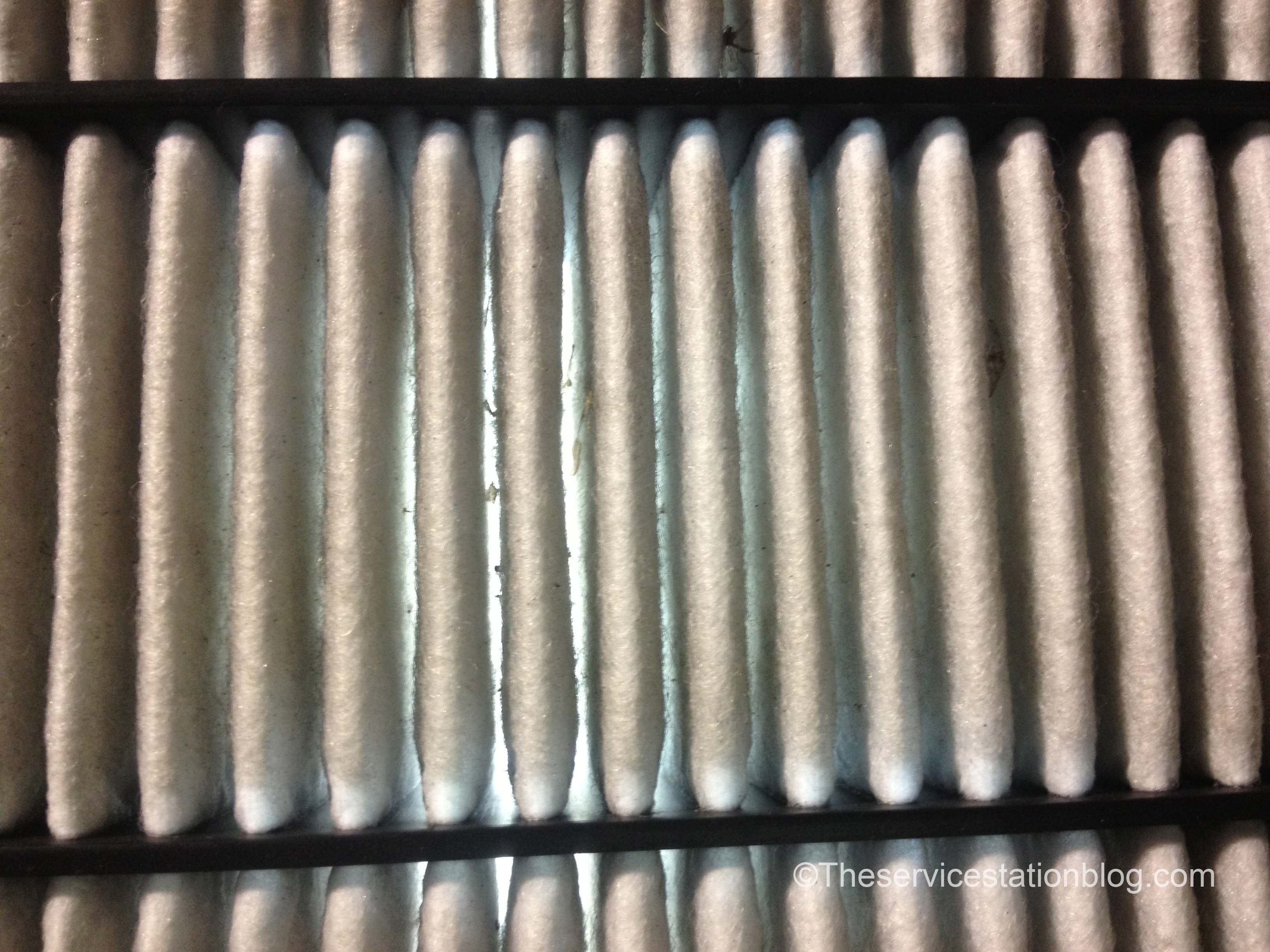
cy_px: 476
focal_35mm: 35
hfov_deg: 52.6
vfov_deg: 40.7
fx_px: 1284
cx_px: 635
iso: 125
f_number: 2.4
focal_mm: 4.28
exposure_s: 1/20
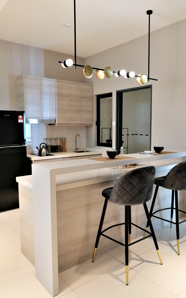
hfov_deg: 44.5
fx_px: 227
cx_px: 102
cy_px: 151
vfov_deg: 66.5
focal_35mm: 28
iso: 160
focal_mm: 3.96
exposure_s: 1/33.3
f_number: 1.8
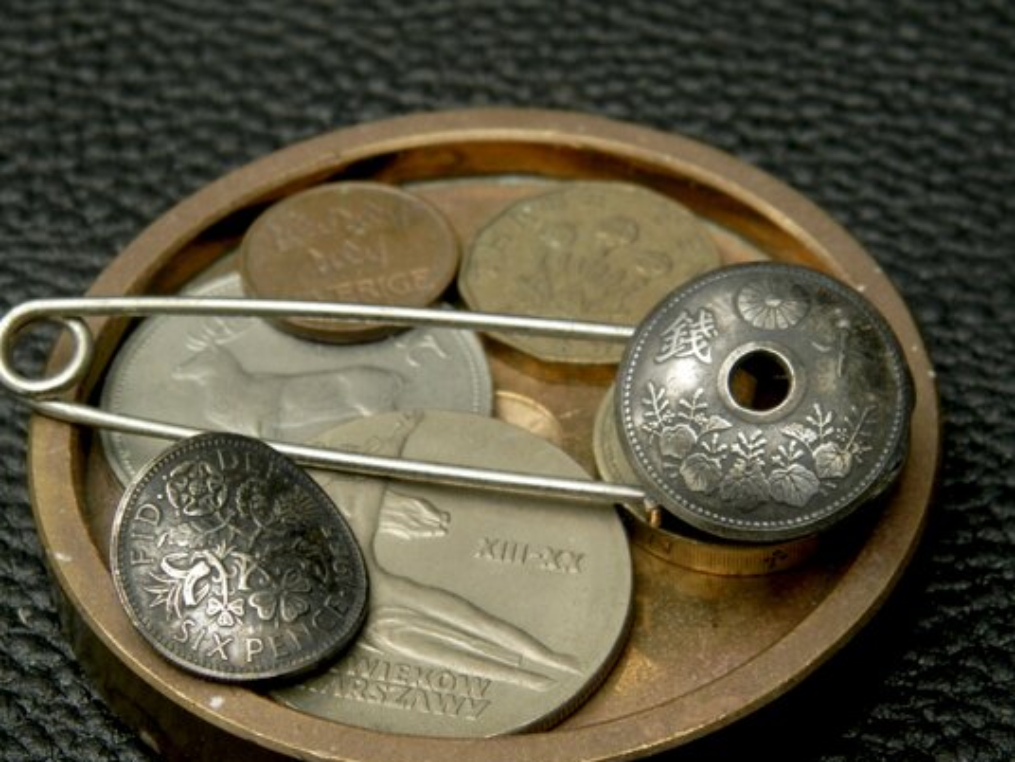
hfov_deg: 20.0
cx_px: 454
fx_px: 2874
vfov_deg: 15.1
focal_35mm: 98
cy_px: 423
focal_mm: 14.6
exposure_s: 1/160
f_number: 4.2
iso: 200
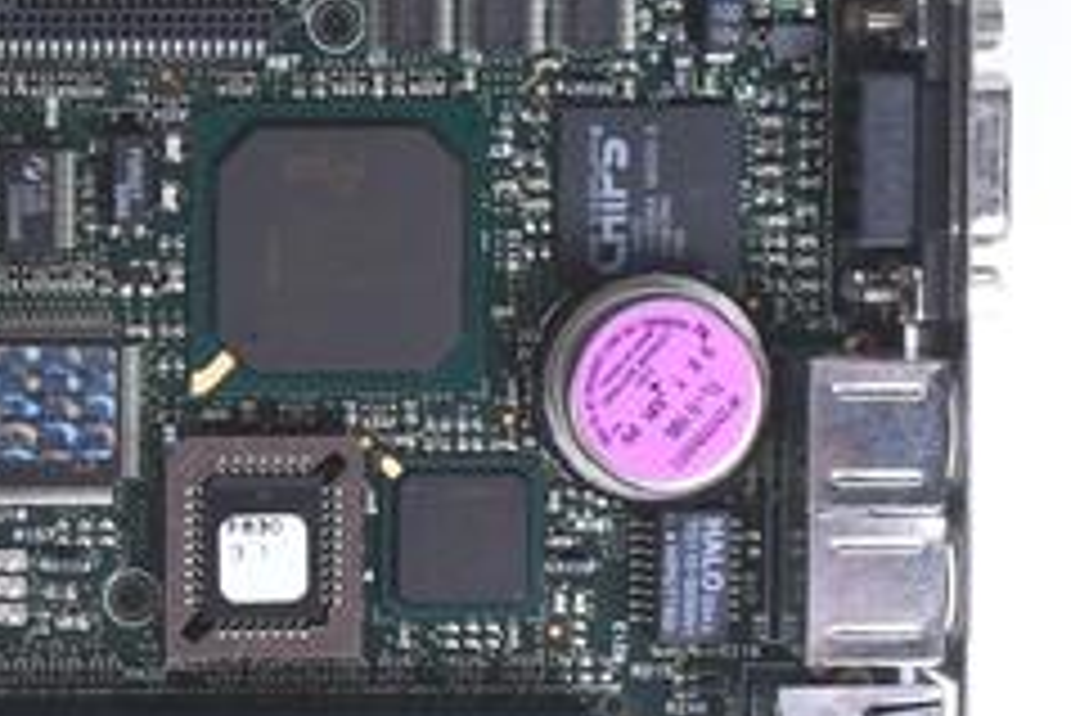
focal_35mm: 68
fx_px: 2024
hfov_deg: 27.6
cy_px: 369
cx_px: -50
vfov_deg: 20.0
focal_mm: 18
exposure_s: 1/200
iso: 200
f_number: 13
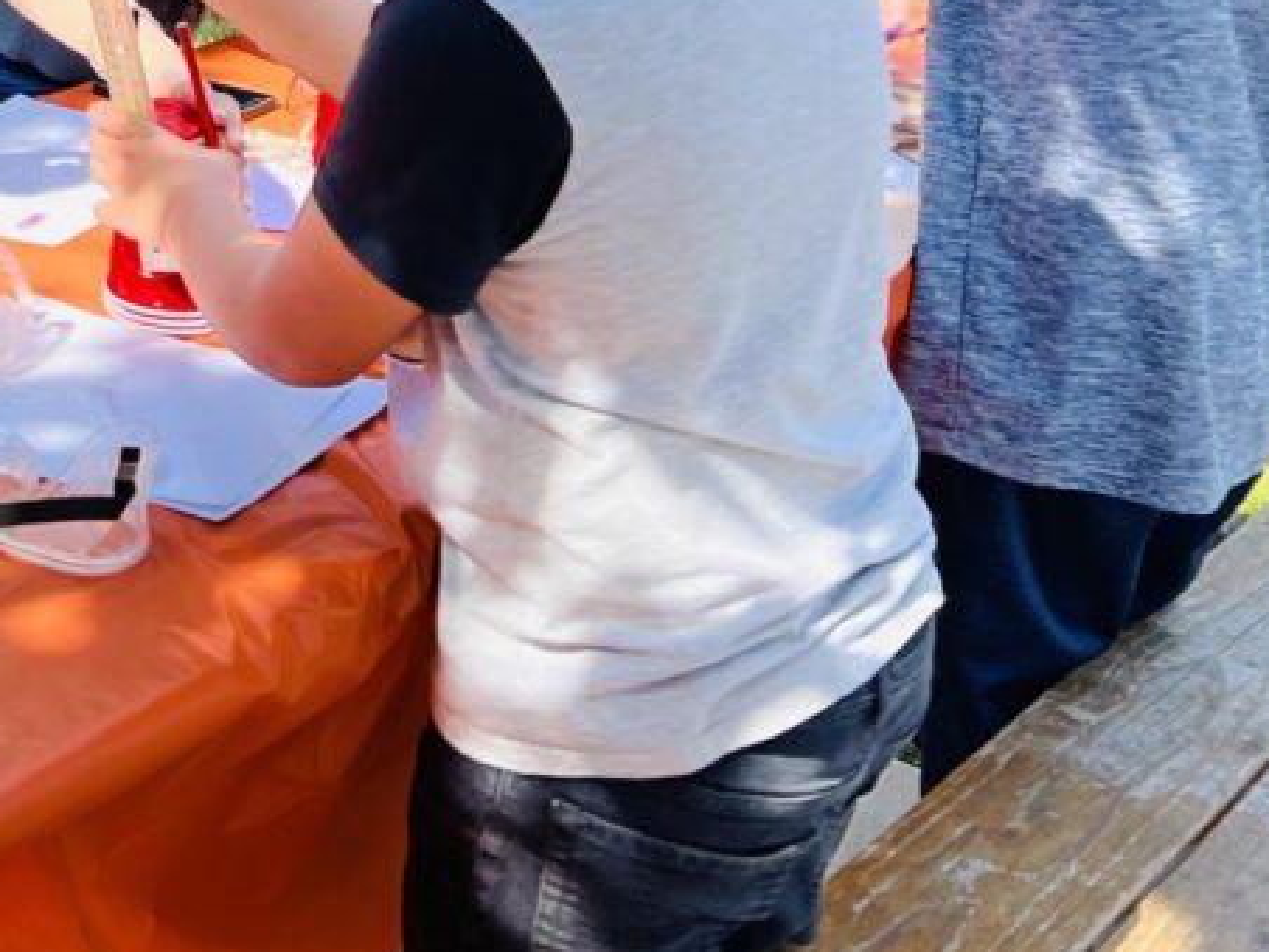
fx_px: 2529
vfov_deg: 20.0
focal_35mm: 69
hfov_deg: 25.9
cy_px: -191
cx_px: -157
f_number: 1.5
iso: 50
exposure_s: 1/1645
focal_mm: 5.7
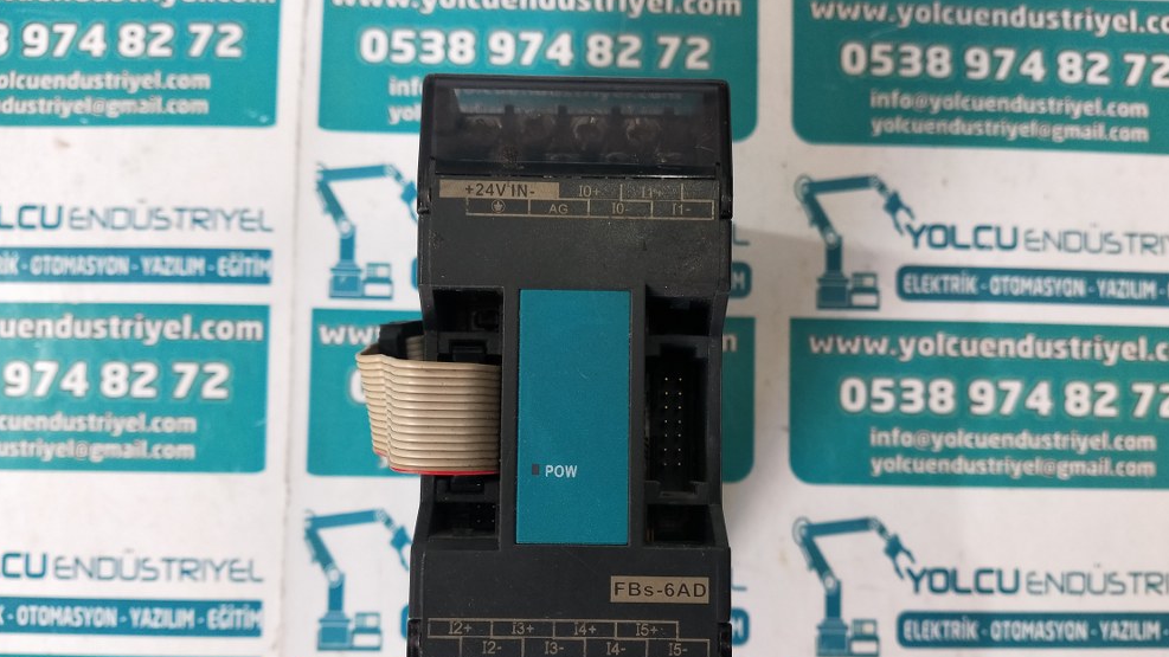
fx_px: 806
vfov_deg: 44.2
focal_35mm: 26
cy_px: 391
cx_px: 589
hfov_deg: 71.9
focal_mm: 3.99
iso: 103
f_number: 1.7
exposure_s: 1/50
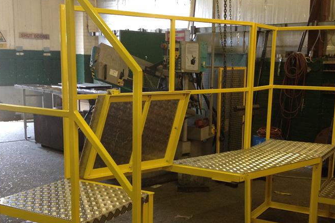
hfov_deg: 36.3
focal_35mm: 55
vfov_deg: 24.4
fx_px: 512
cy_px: 154
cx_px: 173
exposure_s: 1/20
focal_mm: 4.28
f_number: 2.4
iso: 160
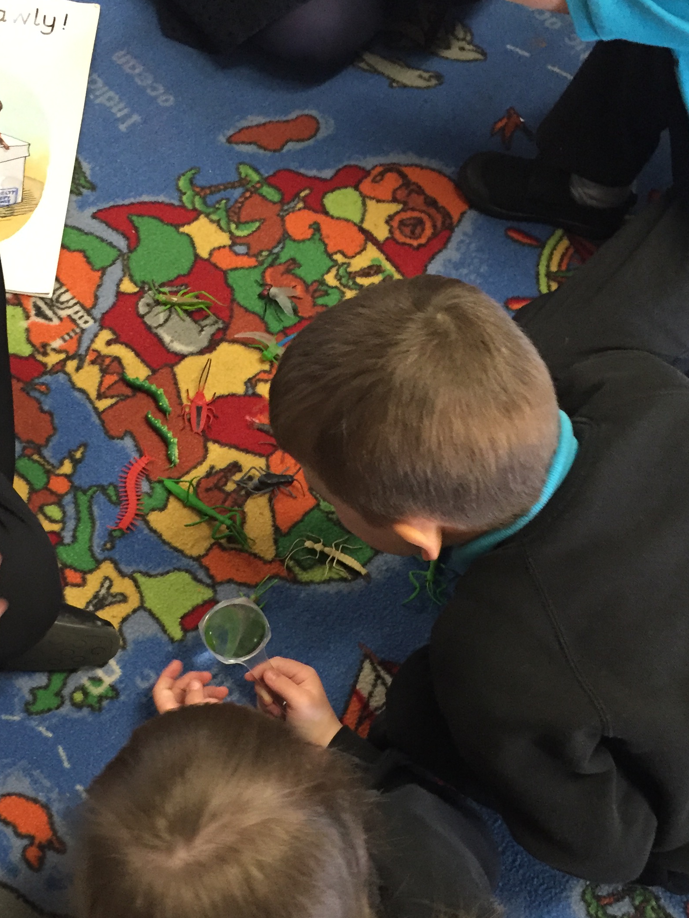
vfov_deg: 41.8
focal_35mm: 45
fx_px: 1194
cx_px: 223
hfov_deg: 31.9
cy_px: 573
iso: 320
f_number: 2.2
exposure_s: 1/33
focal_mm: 4.15
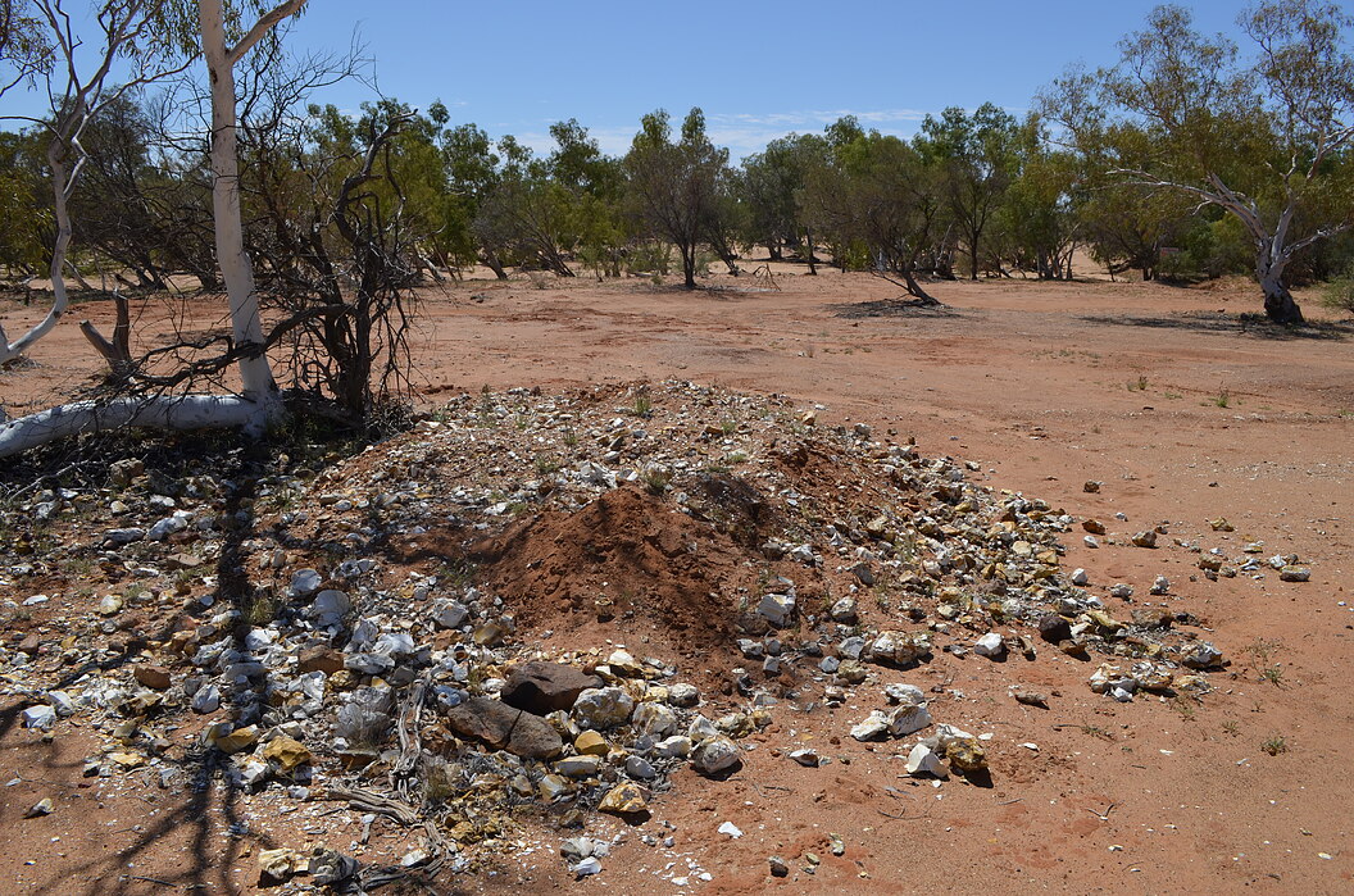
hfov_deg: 67.5
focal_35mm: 27
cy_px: 448
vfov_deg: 47.7
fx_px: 1013
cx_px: 677
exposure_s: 1/320
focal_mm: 18
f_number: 9
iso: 100
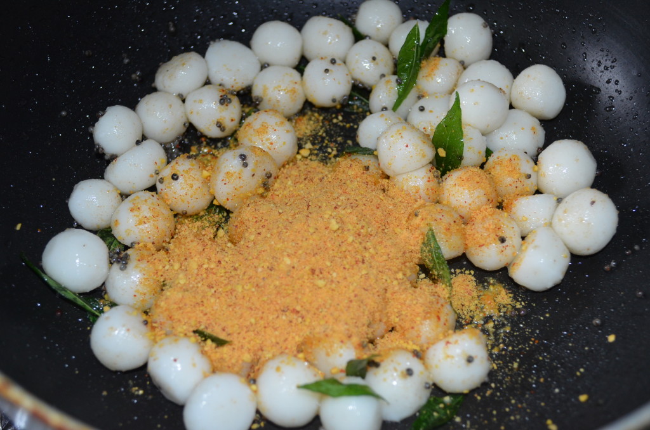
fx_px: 946
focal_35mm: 52
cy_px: 215
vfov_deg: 25.6
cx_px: 325
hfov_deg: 37.9
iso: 900
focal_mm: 35
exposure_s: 1/60
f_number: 5
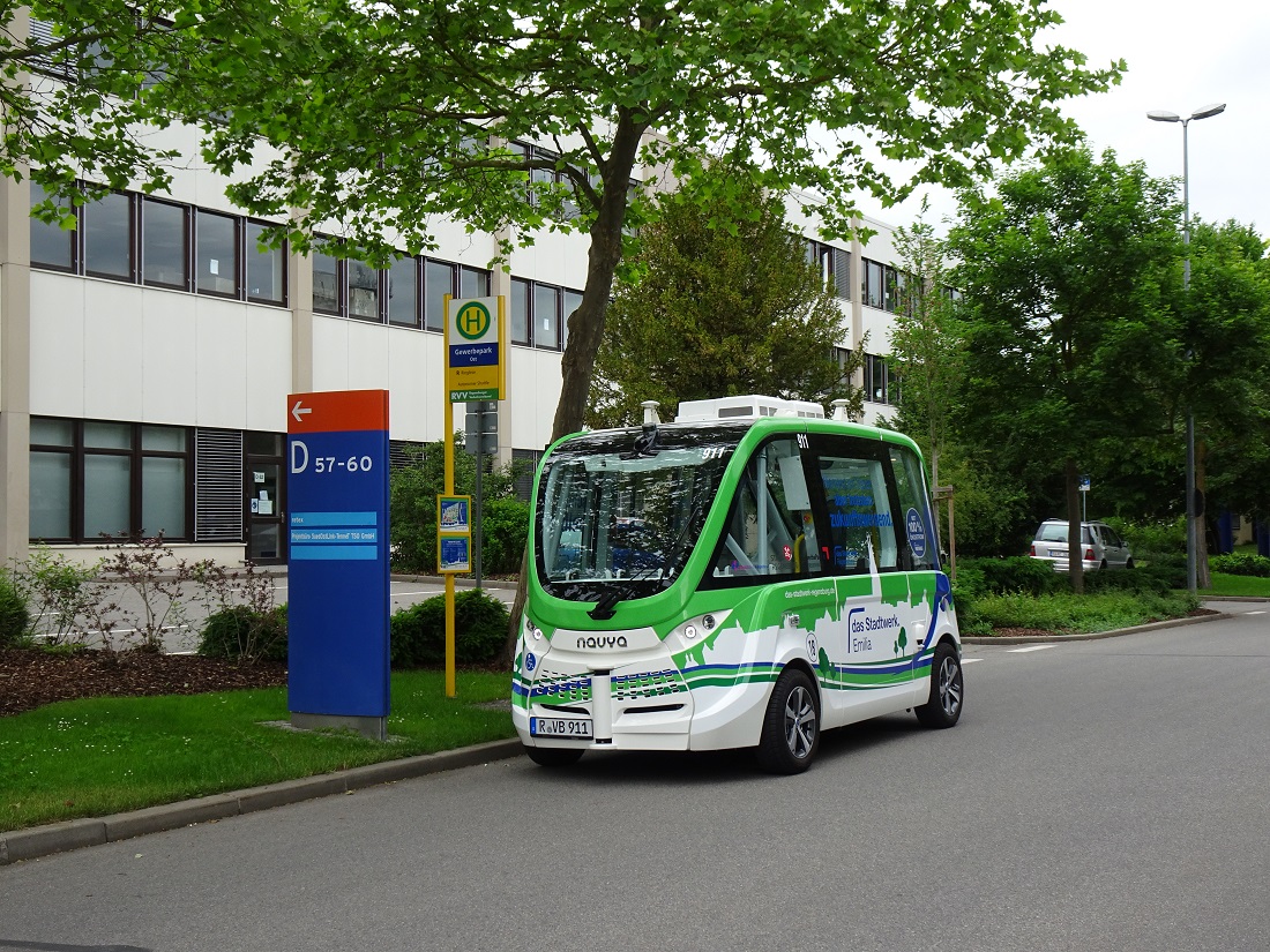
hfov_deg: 42.9
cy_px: 476
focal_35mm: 44
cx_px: 635
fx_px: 1614
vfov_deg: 32.9
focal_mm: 7.58
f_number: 4.5
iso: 80
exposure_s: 1/100
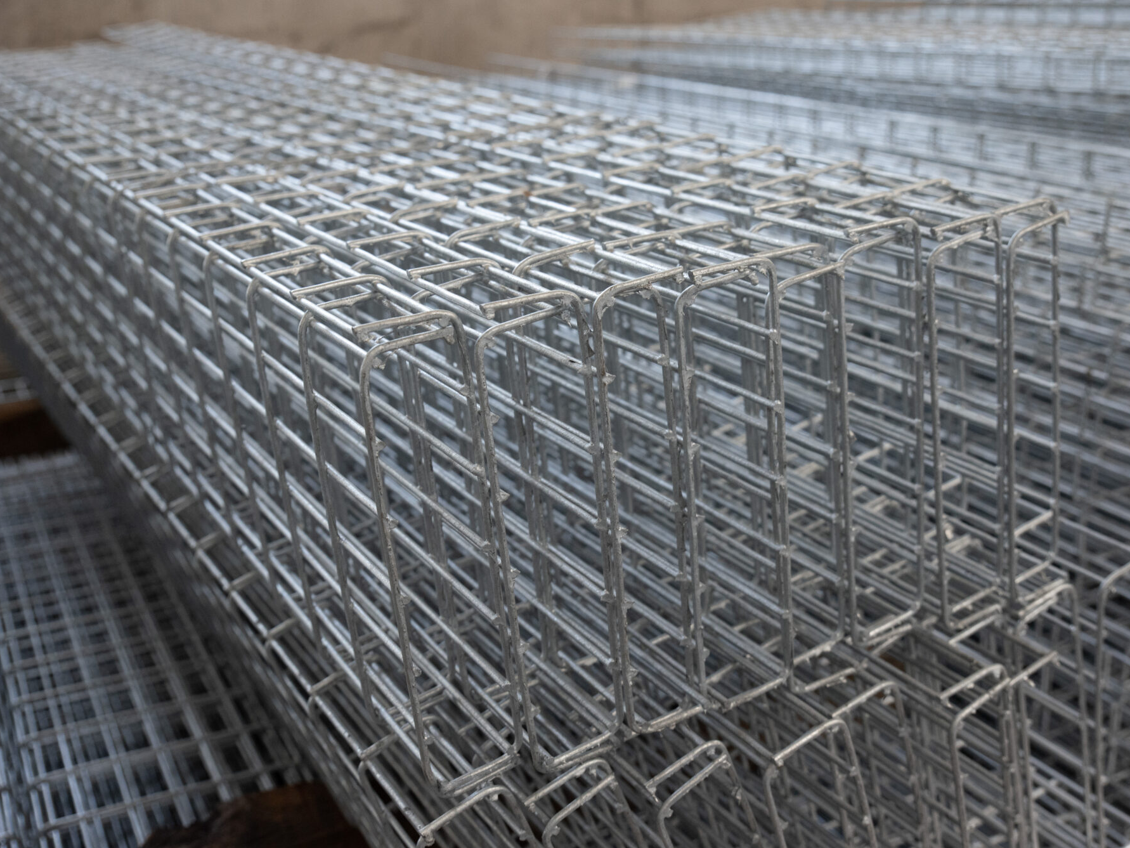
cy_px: 423
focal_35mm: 42
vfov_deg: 34.4
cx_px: 601
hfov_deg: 44.8
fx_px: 1371
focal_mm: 38
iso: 2000
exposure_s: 1/100
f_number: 3.5
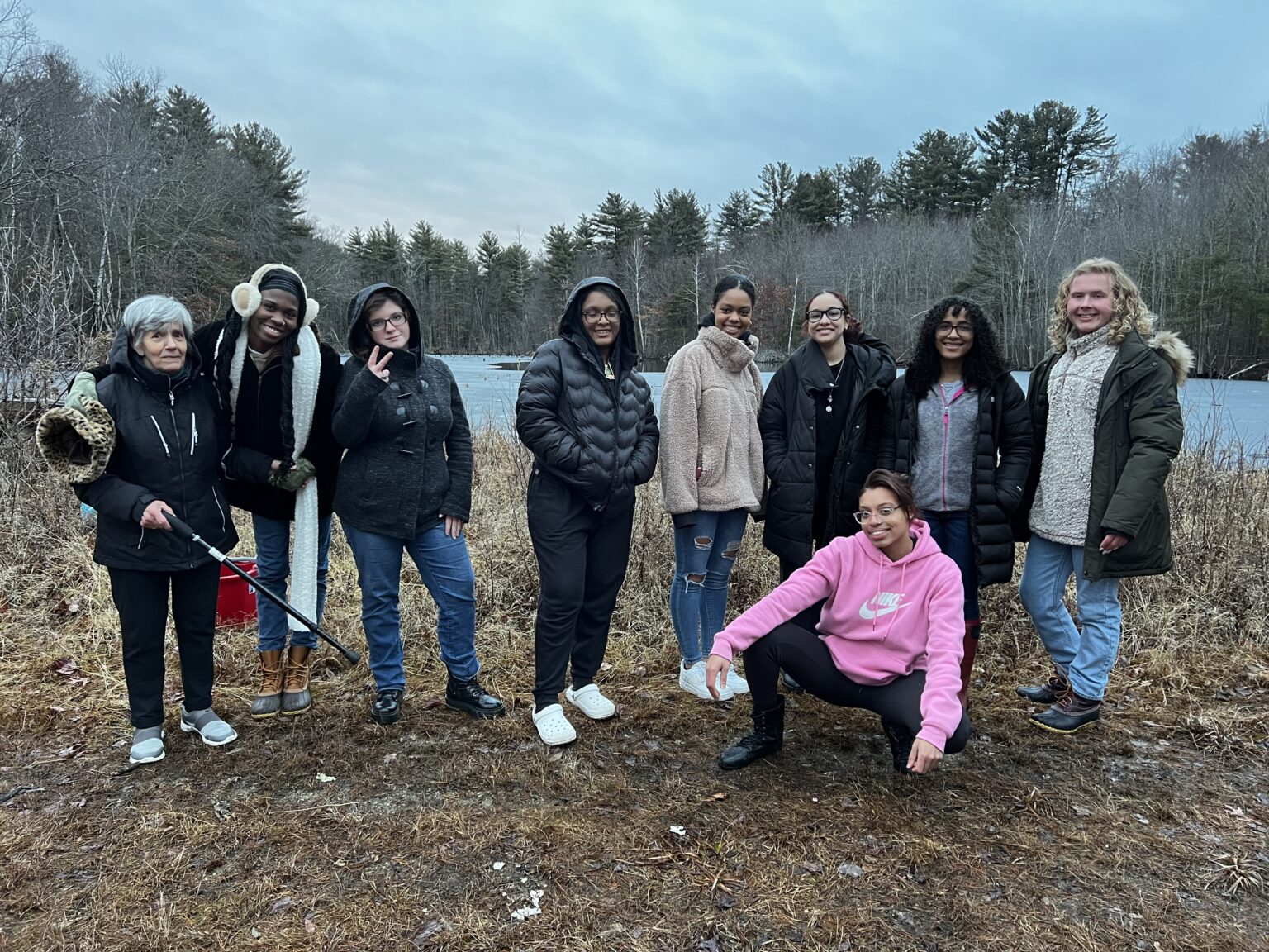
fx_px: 953
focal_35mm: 26
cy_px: 476
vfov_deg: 53.1
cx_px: 634
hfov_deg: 67.3
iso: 250
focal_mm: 5.7
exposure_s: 1/60
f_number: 1.5
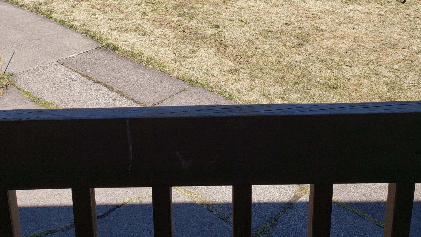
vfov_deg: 29.0
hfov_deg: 52.8
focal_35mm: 38
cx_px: 211
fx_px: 424
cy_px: -6
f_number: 2.4
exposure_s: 1/1265
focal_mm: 4.3
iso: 50
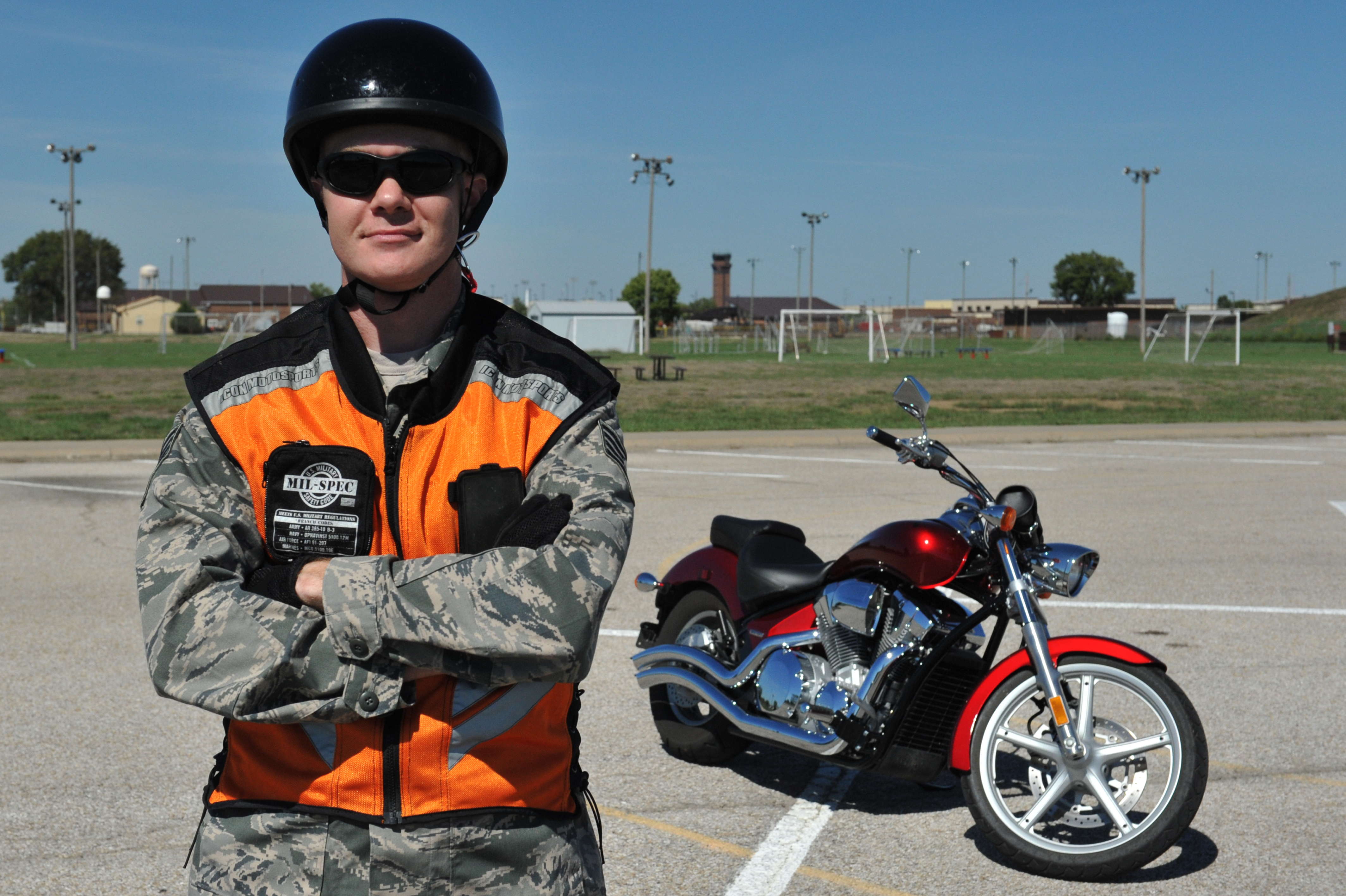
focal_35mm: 45
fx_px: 1681
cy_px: 448
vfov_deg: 29.8
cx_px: 673
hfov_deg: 43.6
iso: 1250
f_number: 8
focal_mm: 45
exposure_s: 1/6400
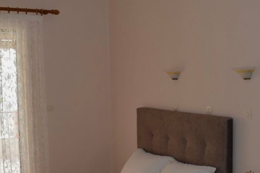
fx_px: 484
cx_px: 210
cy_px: 138
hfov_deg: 29.4
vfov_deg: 20.1
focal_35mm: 67
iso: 500
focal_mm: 20
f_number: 5.6
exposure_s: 1/125
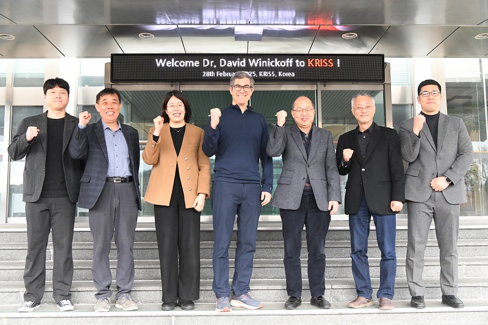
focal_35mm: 36
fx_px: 488
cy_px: 162
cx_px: 244
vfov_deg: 36.9
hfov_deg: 53.1
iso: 3200
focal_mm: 36
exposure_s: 1/1000
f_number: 5.6
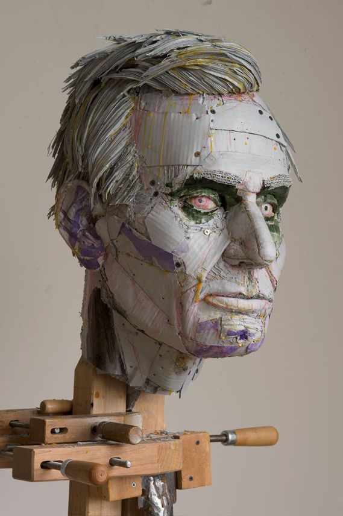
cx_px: 172
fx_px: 1504
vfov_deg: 19.5
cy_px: 258
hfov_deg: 13.0
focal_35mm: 105
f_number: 10
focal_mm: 105
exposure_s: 1/8
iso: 800
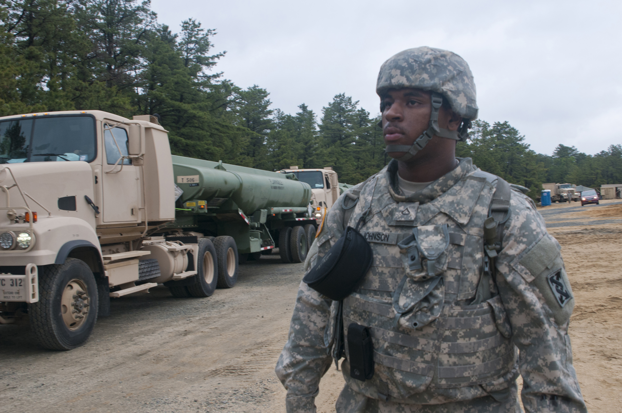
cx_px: 311
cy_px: 206
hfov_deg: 53.2
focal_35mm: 36
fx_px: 621
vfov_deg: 36.8
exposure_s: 1/250
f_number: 8
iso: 200
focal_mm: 24
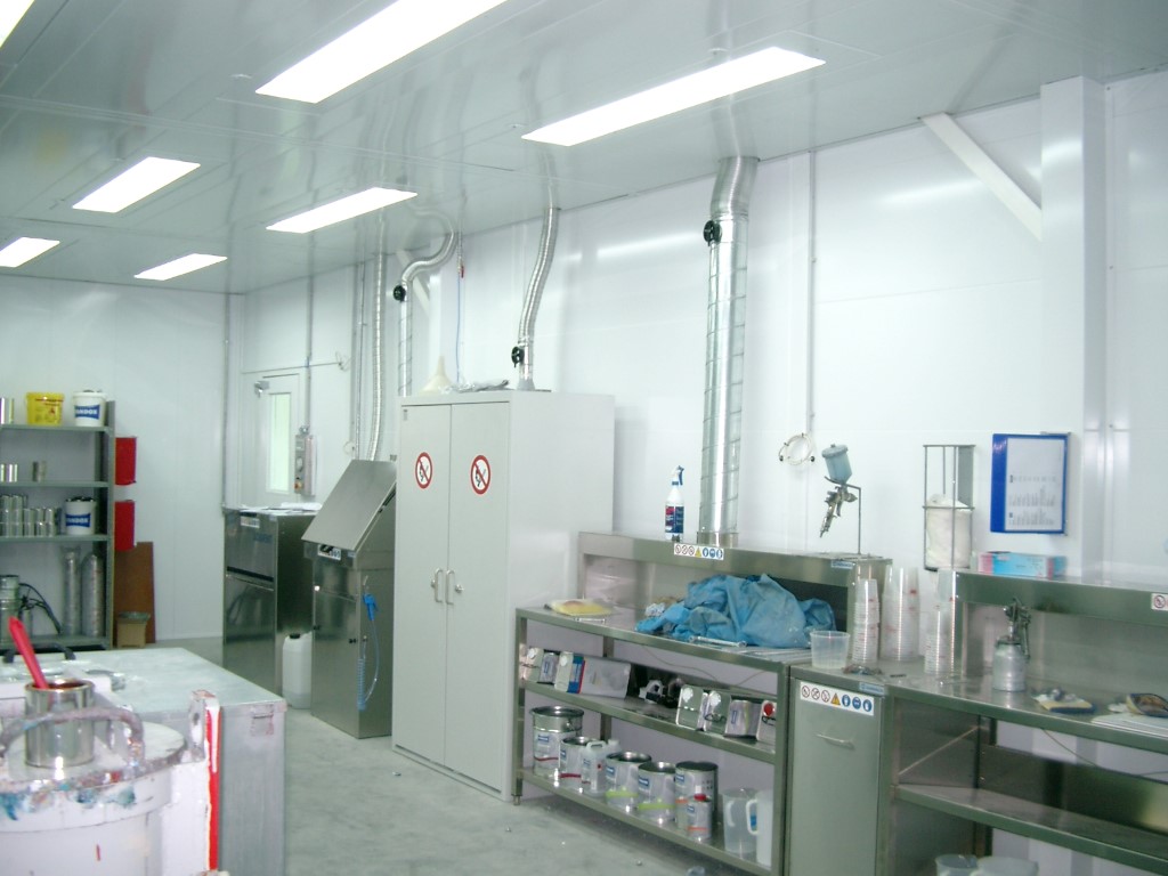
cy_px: 438
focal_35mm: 37
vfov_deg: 38.7
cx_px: 584
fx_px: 1248
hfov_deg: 50.1
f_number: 2.6
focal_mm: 7.6
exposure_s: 1/60
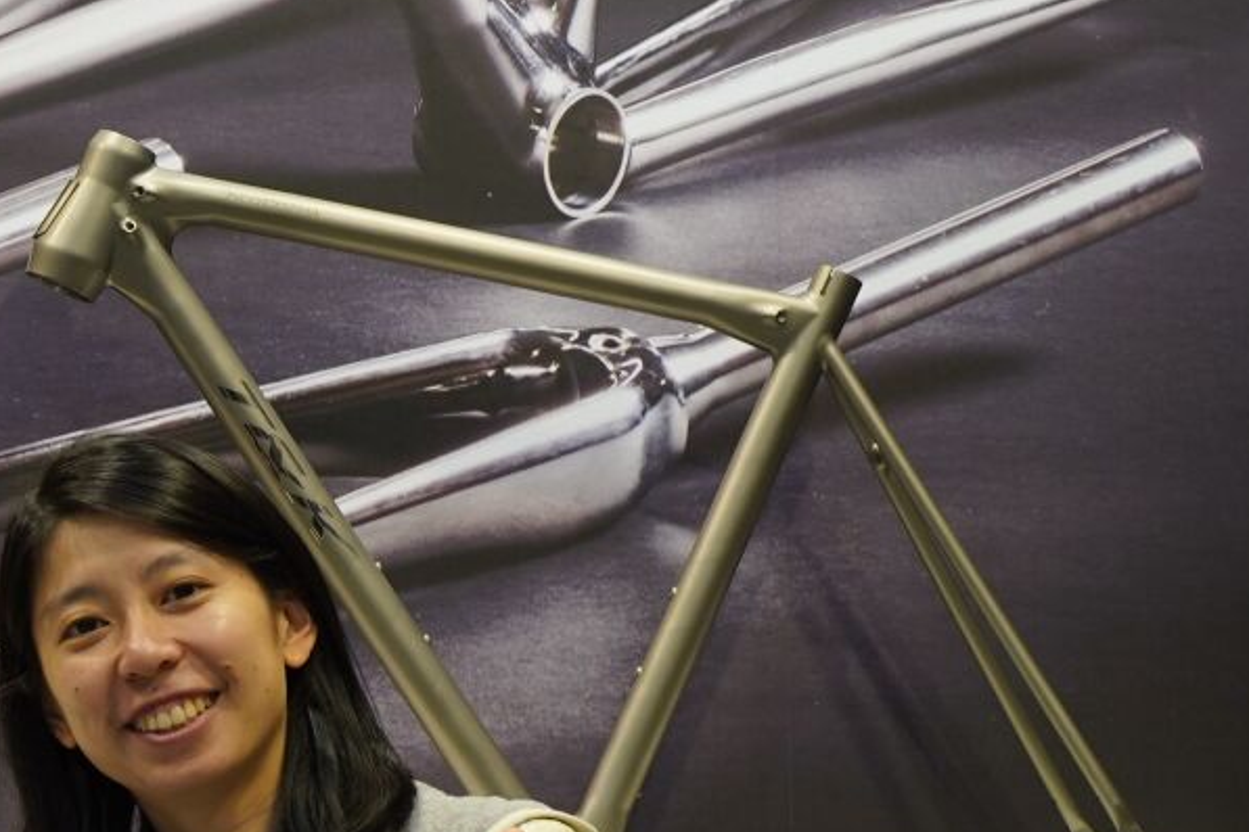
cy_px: 609
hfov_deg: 14.3
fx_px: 4649
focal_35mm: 134
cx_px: -644
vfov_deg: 10.2
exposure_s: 1/40
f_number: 5.6
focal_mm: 40
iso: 320
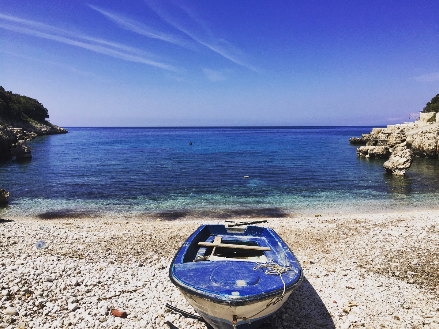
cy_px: 164
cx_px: 220
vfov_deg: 48.2
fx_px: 368
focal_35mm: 29
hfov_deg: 61.7
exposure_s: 1/3968
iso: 32
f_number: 2.2
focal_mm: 4.15
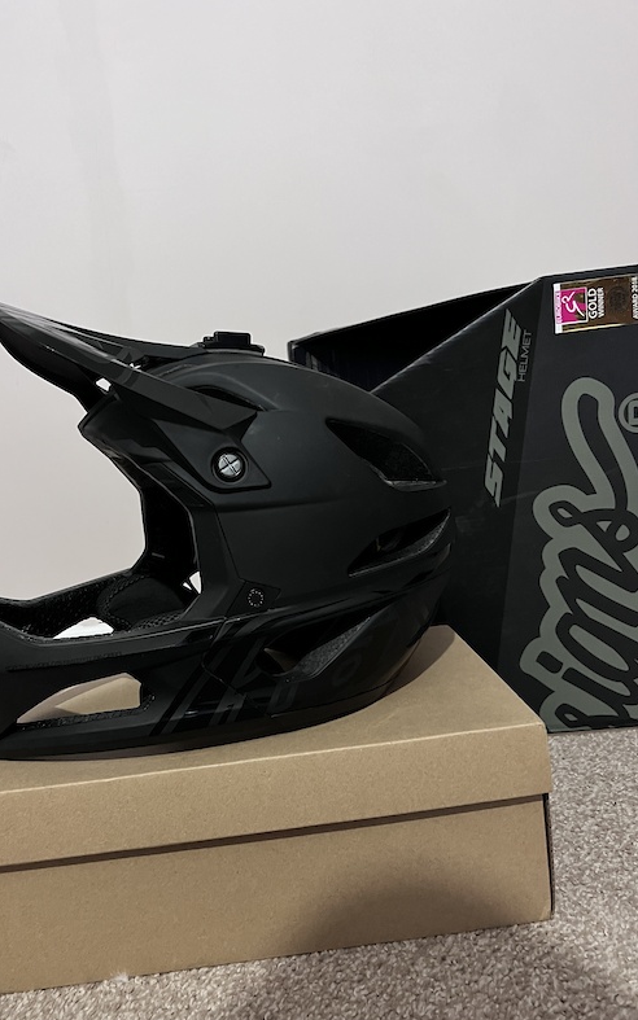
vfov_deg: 66.5
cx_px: 280
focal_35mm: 28
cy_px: 516
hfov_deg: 44.5
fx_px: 779
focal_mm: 5.7
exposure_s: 1/25
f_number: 1.5
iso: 500
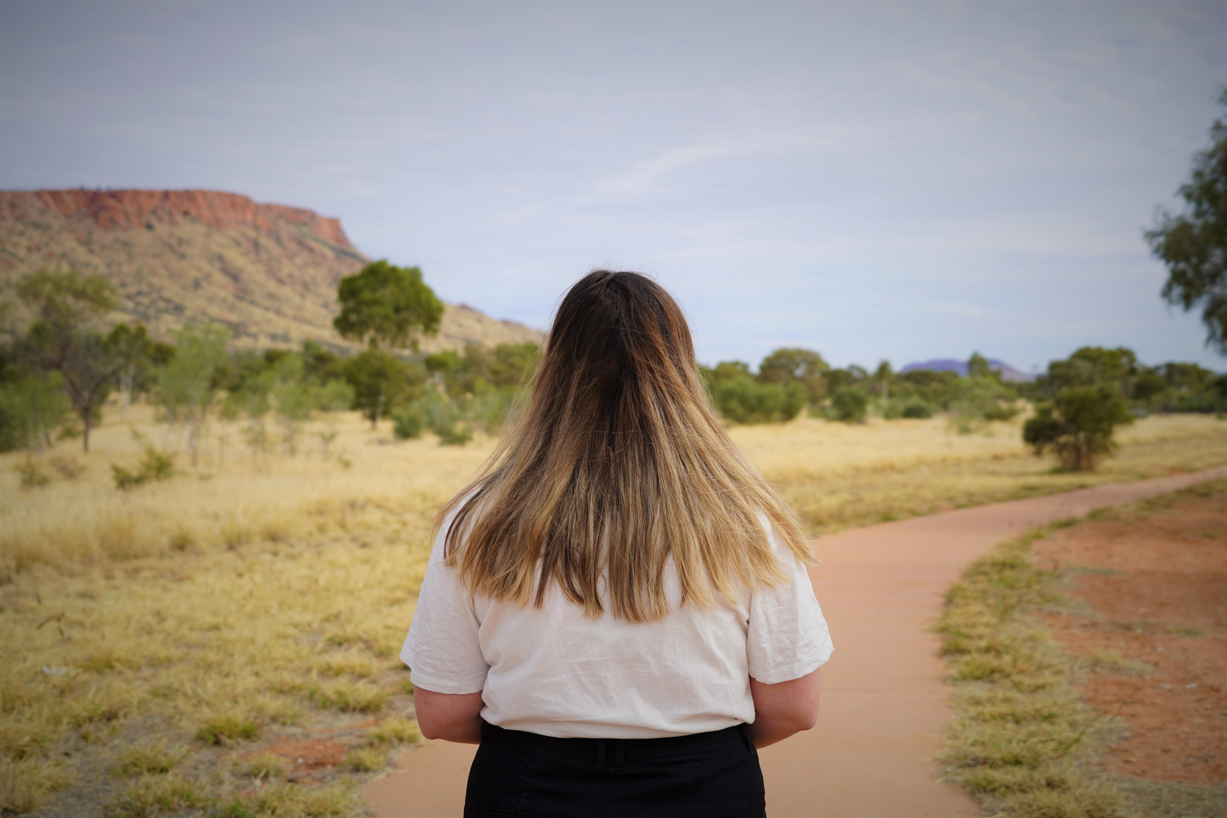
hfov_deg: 41.1
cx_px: 614
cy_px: 409
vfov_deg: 28.1
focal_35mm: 48
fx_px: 1636
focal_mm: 48
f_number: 5.6
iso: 100
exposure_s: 1/500
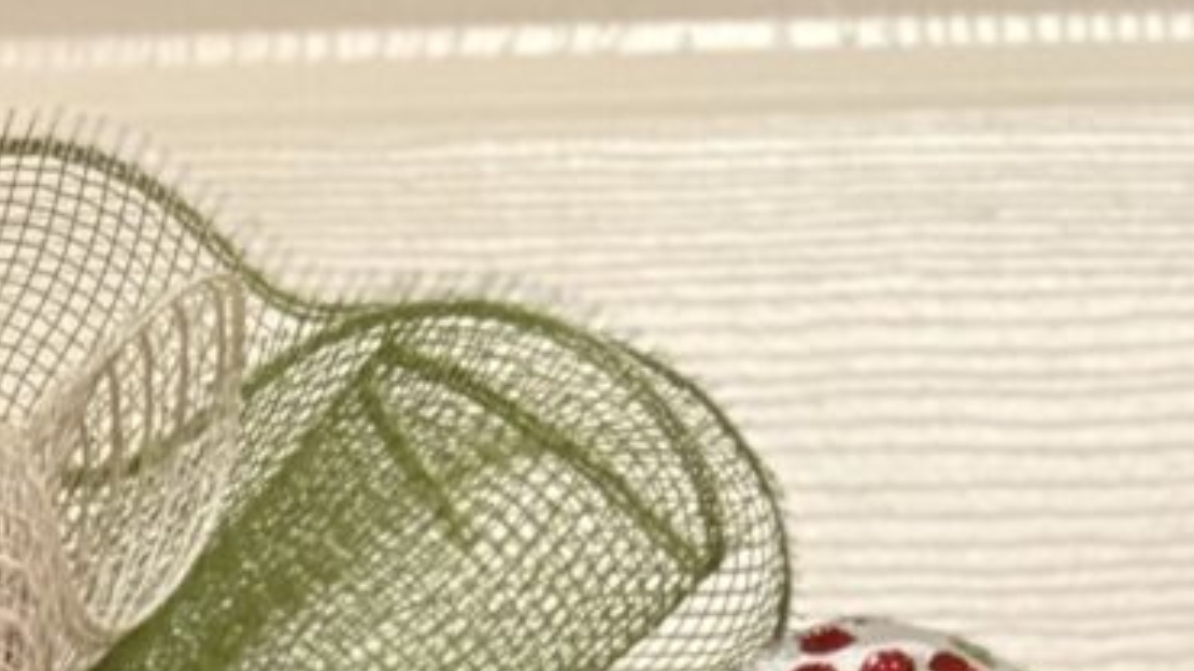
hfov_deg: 13.0
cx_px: -532
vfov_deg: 6.3
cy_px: 2752
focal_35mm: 157
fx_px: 4970
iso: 500
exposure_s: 1/60
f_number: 1.6
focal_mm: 5.96
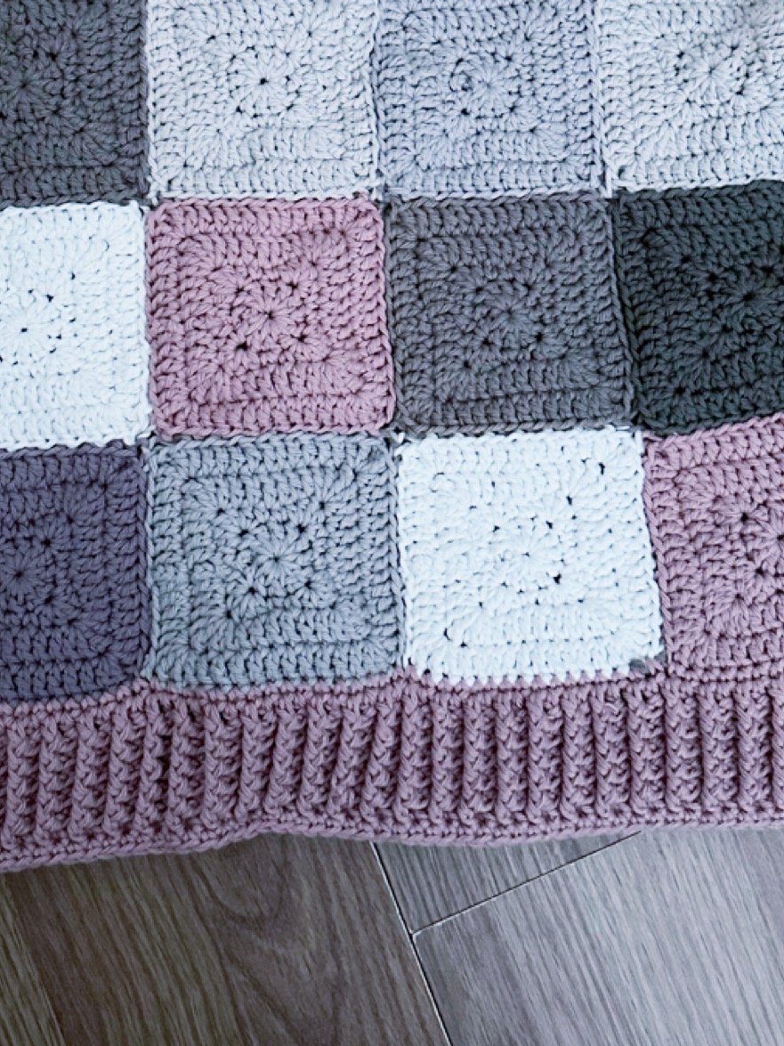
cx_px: 289
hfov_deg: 29.0
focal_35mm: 50
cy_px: 223
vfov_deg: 37.0
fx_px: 1510
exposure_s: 1/30
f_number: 1.78
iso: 1250
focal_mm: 6.86
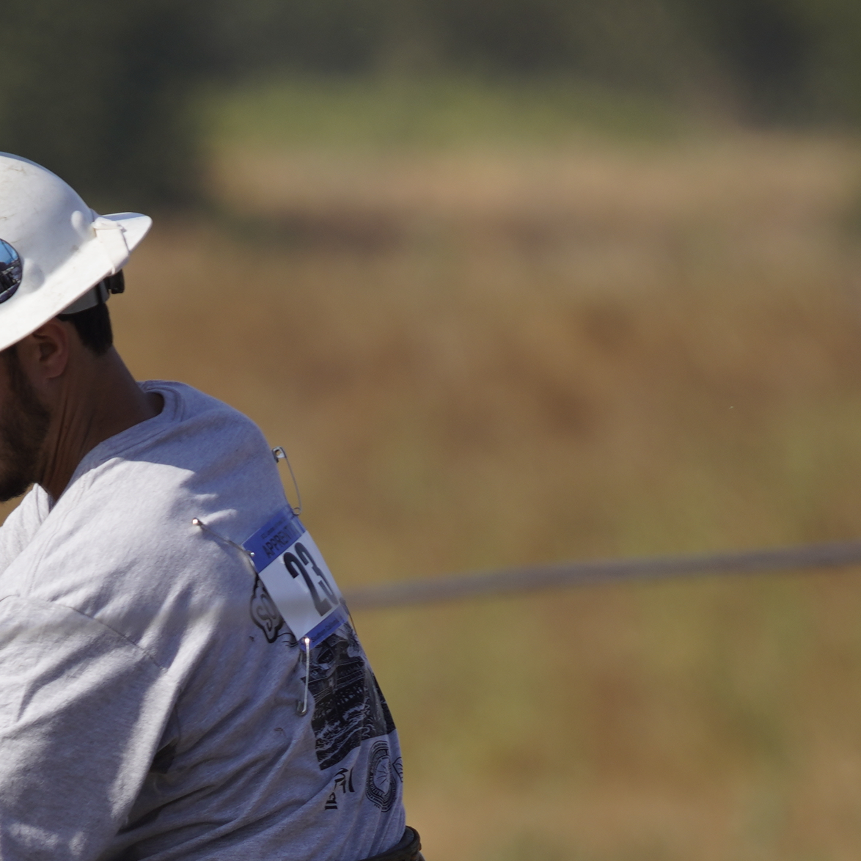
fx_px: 44434
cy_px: 967
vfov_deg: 1.1
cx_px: 124
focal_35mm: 1579
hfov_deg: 1.1
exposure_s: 1/500
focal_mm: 459
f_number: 6.3
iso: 100
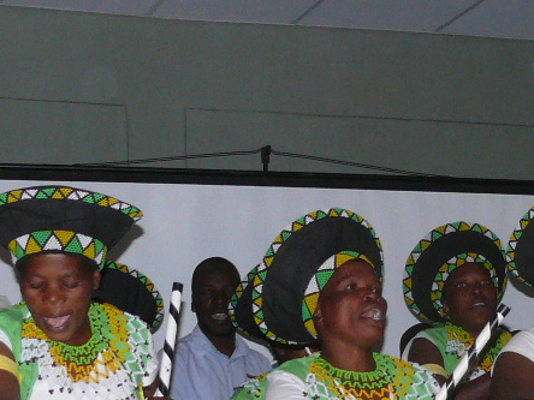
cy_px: 505
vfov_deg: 11.5
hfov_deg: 15.5
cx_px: 449
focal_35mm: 126
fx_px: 1944
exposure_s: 1/1000
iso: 200
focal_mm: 7.4
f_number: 2.8
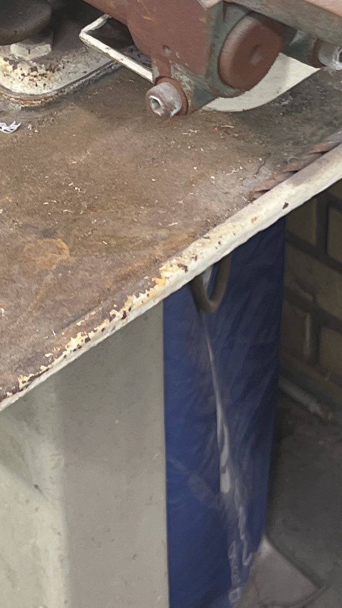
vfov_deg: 20.7
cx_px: 116
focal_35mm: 101
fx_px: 1629
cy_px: 69
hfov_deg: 12.0
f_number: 1.5
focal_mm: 5.7
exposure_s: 1/50
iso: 125
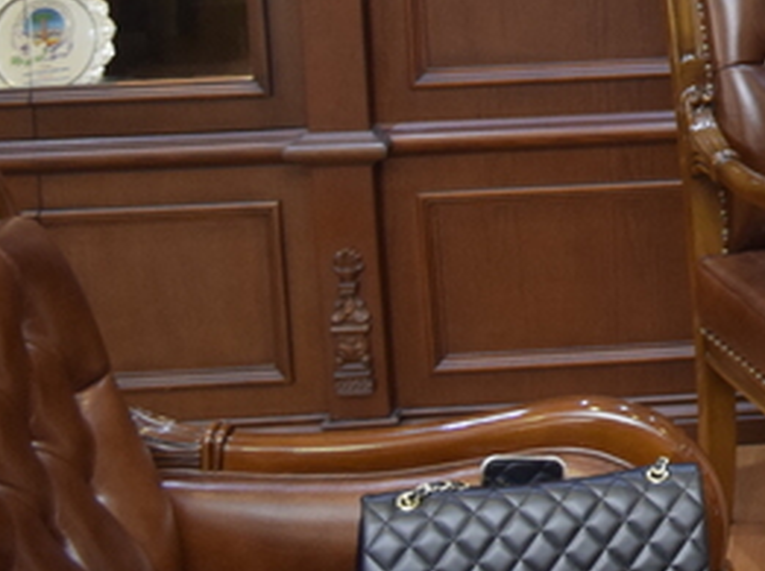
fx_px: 2251
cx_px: 1429
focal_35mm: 102
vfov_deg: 13.7
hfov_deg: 16.0
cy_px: -240
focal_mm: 18
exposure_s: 1/60
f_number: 3.5
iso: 1000
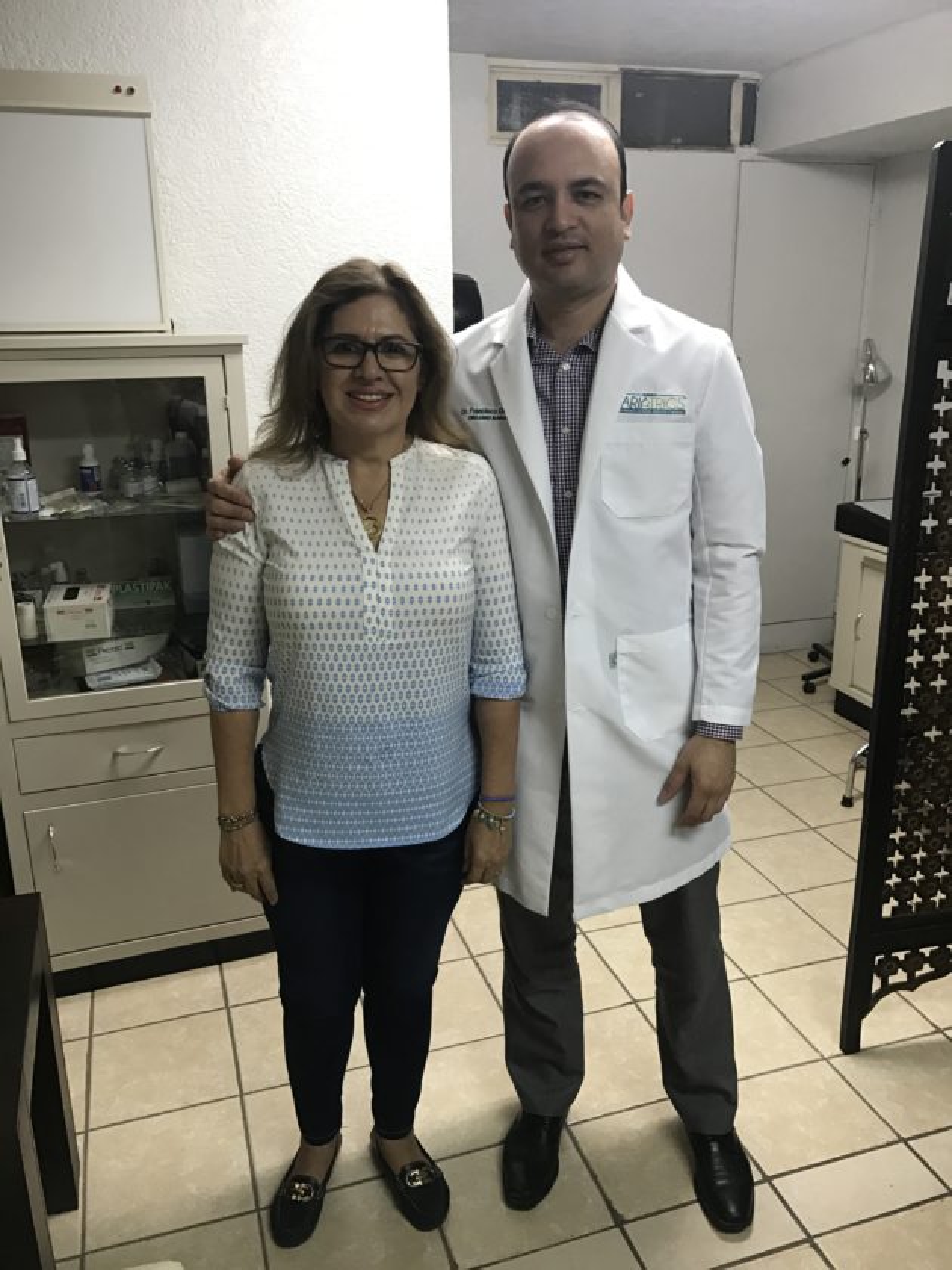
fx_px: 1027
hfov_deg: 49.7
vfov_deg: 63.4
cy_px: 635
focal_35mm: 28
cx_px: 476
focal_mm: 3.99
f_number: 1.8
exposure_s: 1/20
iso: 40
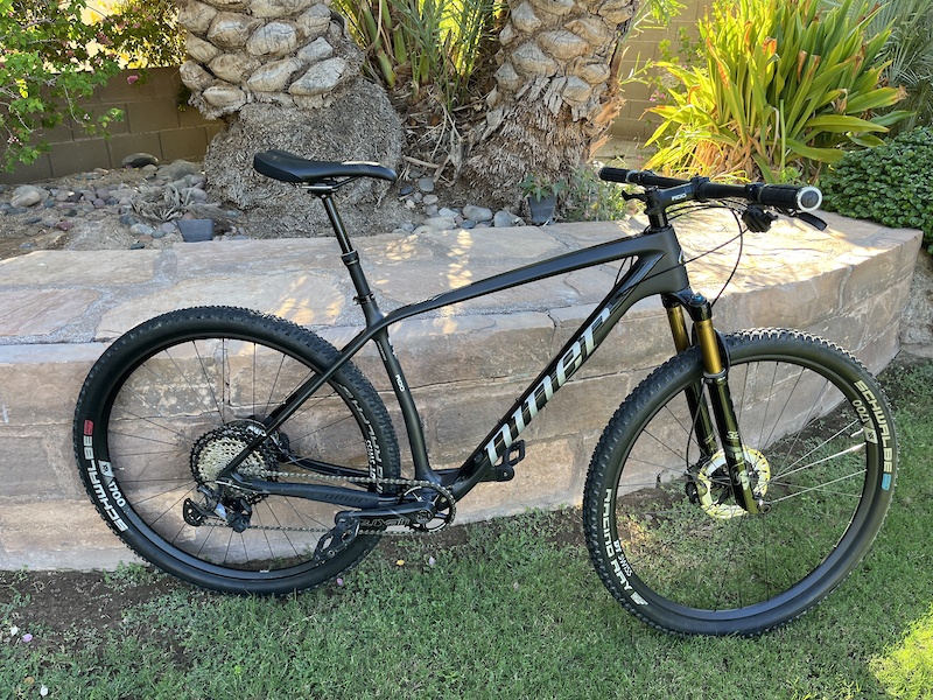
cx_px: 466
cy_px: 350
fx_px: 701
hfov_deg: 67.3
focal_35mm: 26
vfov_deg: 53.1
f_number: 1.6
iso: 50
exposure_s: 1/182
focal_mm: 5.1
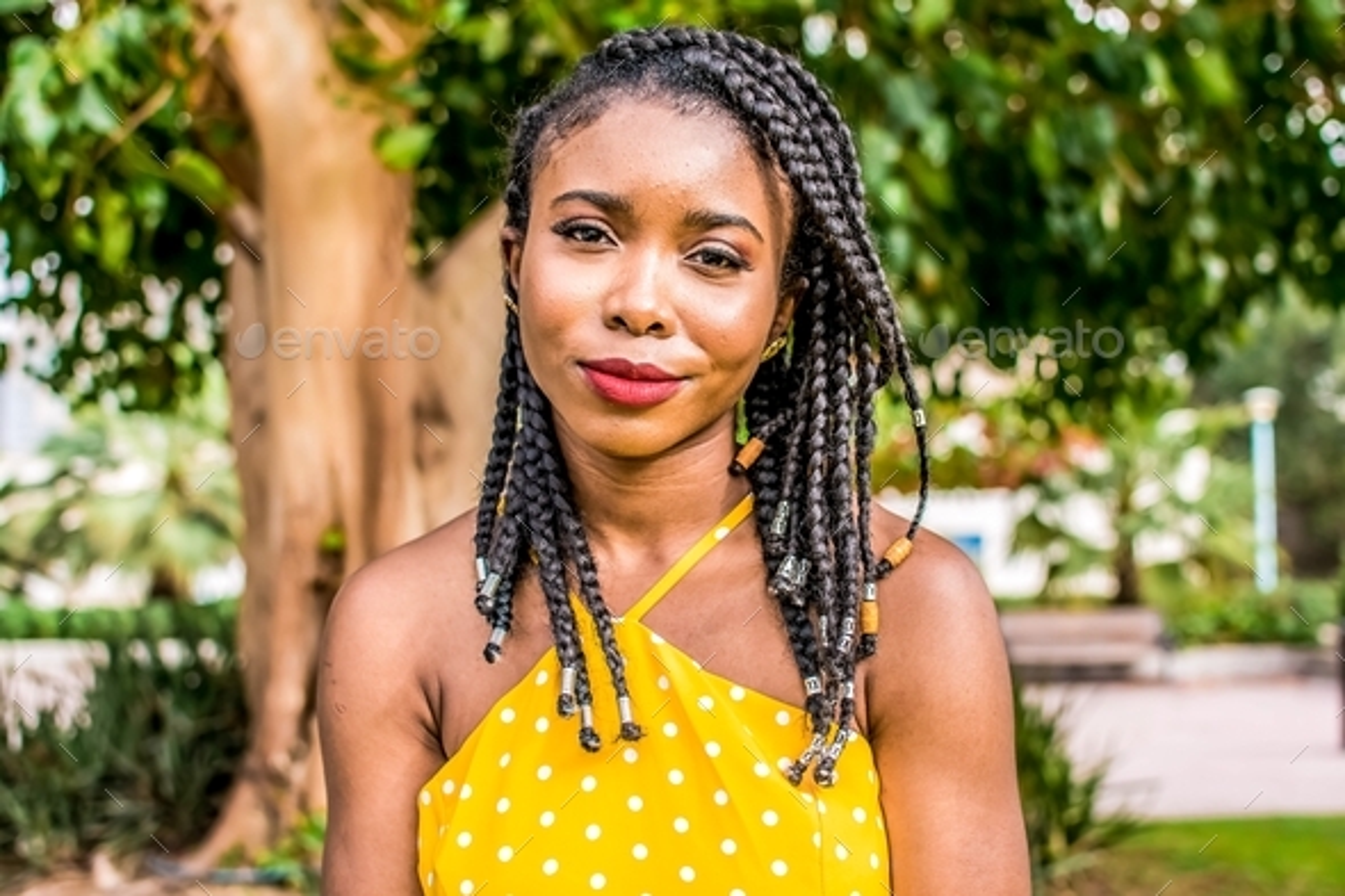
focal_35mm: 52
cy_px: 448
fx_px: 1961
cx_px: 672
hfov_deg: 37.9
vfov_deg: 25.7
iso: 100
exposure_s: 1/250
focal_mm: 35
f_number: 2.8
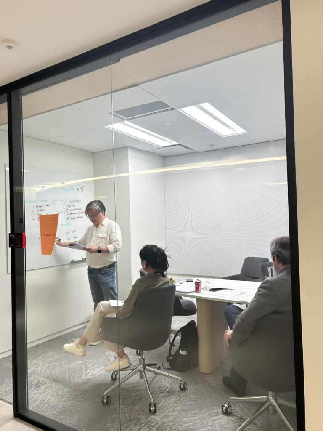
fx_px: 323
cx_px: 162
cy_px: 216
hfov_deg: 53.1
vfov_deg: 67.3
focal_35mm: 26
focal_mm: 5.7
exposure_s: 1/82
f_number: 1.5
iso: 50
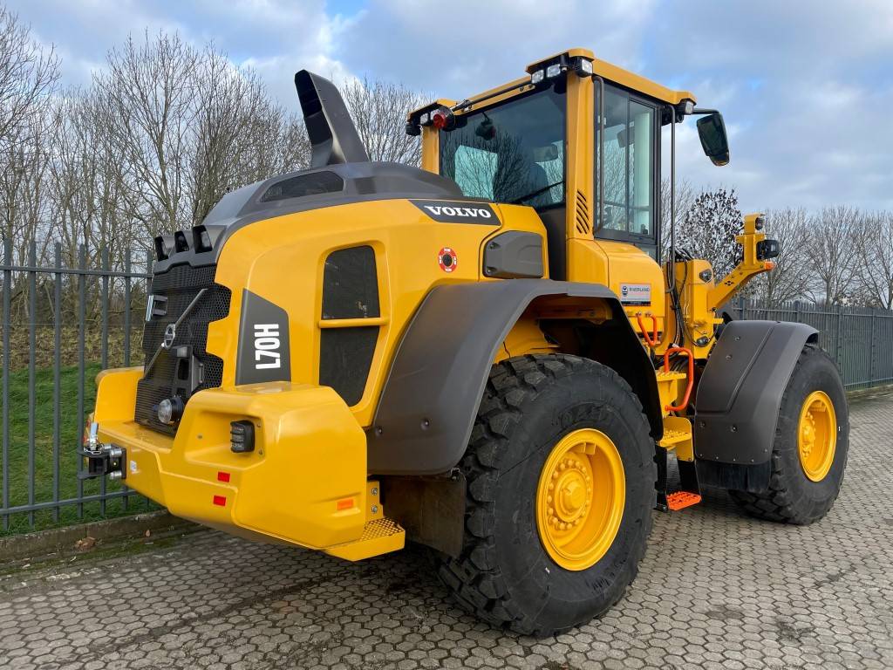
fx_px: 671
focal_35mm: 26
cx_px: 446
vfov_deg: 53.1
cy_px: 335
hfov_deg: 67.3
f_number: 1.6
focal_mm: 4.2
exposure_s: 1/1092
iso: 32
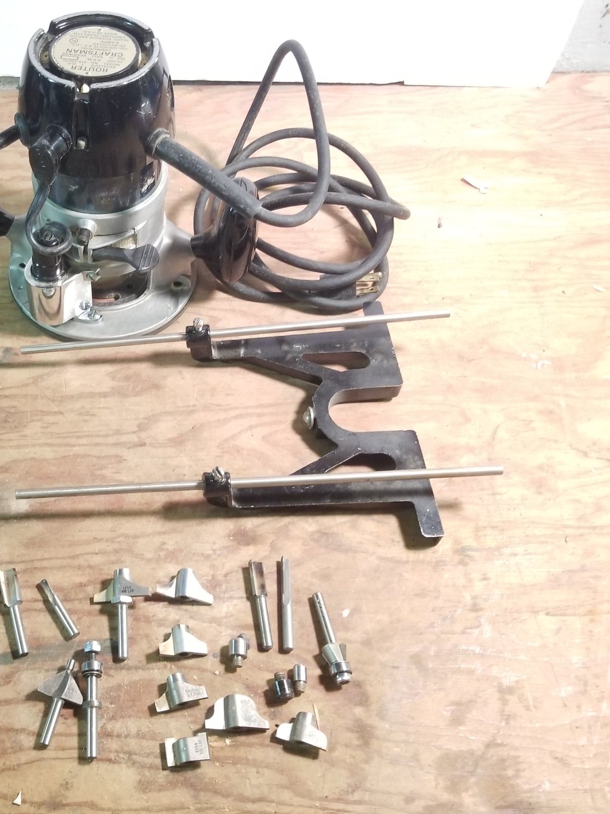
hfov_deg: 39.2
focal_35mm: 35
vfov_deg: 52.6
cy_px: 408
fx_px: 823
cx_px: 126
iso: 160
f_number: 1.7
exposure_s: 1/30
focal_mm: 4.25
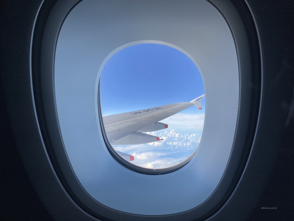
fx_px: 238
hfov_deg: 63.4
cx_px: 147
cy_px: 110
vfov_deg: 49.7
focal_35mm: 28
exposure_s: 1/578
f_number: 1.8
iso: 20
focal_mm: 3.99
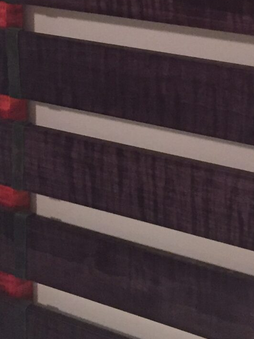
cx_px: 237
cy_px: -14
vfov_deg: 18.2
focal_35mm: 105
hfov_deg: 13.9
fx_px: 1028
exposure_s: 1/17
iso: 250
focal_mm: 4.15
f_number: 2.2
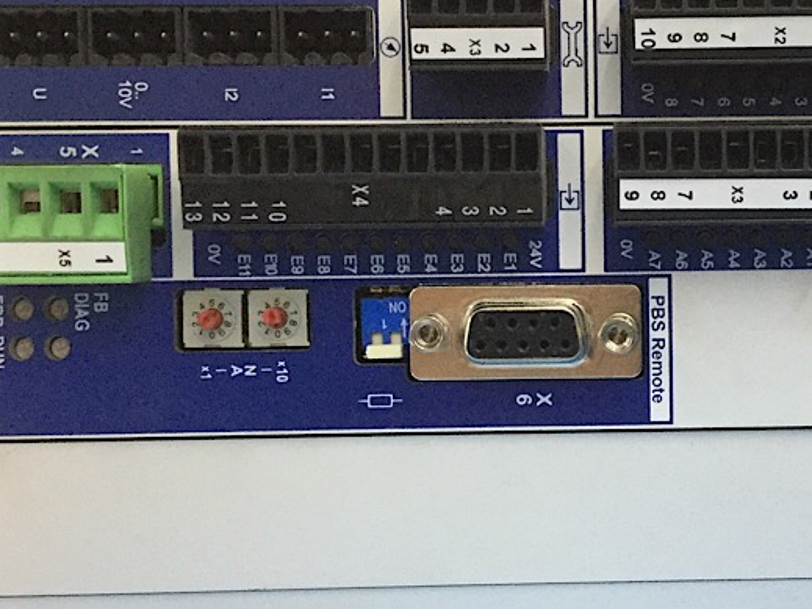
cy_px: 297
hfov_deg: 26.7
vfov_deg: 20.7
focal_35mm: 71
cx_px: 694
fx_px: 1665
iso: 160
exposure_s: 1/33
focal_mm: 3.3
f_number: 2.4
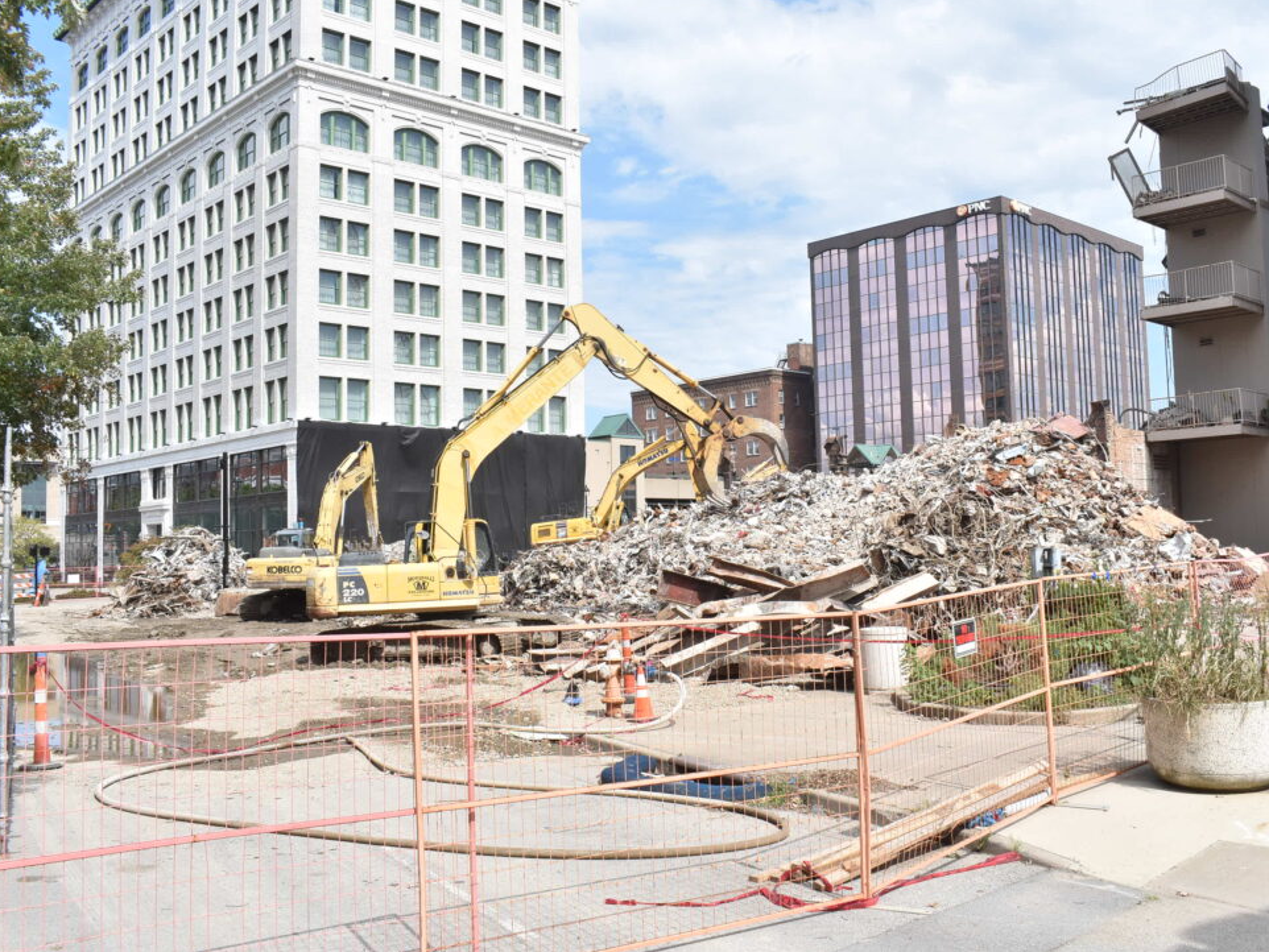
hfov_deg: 55.3
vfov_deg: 43.0
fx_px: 1210
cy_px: 470
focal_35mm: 33
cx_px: 687
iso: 500
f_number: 11
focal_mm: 20
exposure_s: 1/500
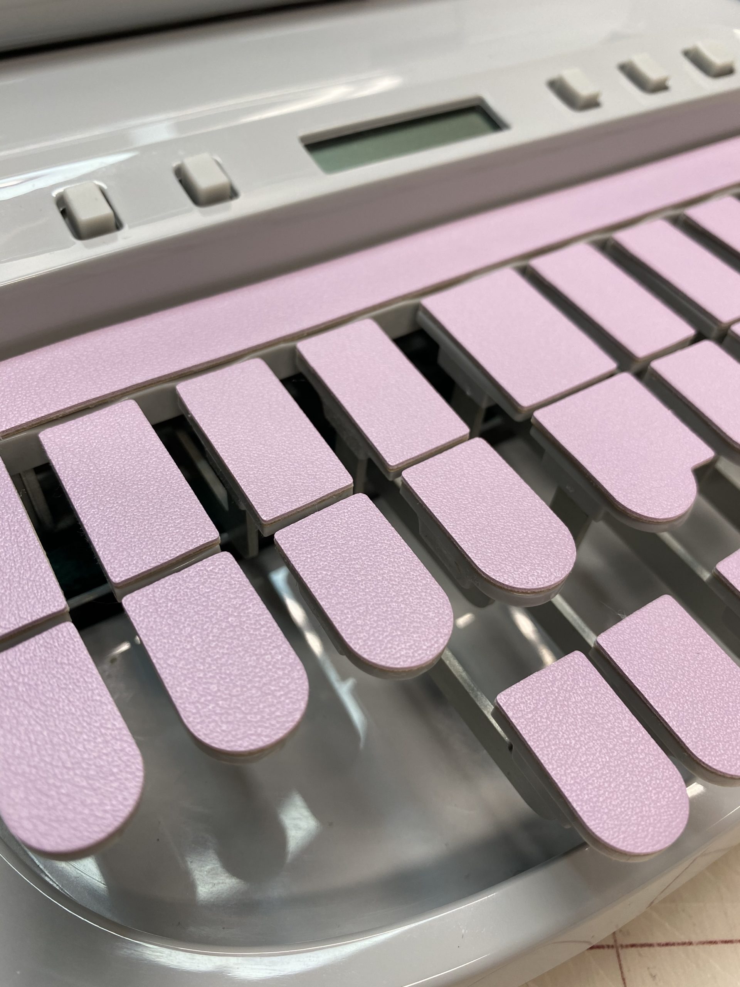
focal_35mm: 26
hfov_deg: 53.1
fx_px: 741
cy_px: 494
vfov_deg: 67.3
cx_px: 370
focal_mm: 4.25
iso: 80
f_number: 1.8
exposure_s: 1/120
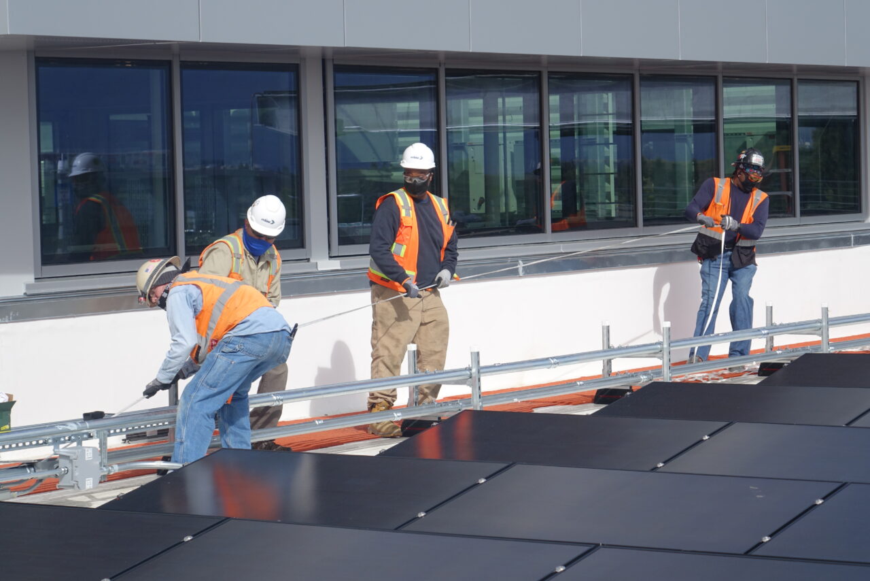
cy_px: 290
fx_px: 2997
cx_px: 435
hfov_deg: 16.5
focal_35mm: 124
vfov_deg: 11.1
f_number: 4.5
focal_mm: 45.37
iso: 125
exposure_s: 1/800
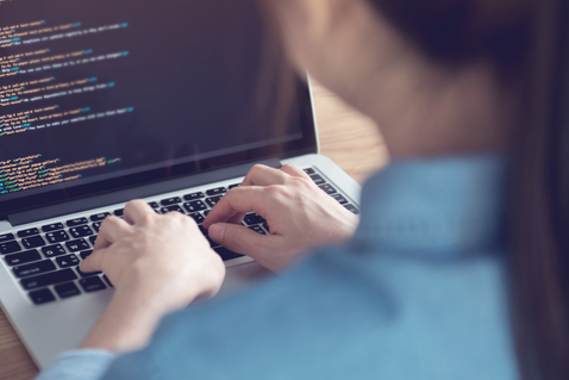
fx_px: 1676
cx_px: 198
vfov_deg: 12.9
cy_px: 123
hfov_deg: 19.2
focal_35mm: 106
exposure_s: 1/100
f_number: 2.8
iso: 400
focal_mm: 70
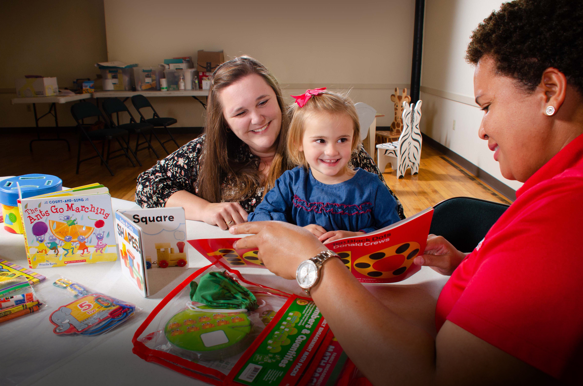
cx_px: 292
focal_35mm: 28
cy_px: 186
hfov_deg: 65.6
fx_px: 452
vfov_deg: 46.2
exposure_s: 1/400
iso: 200
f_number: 5.6
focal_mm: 18
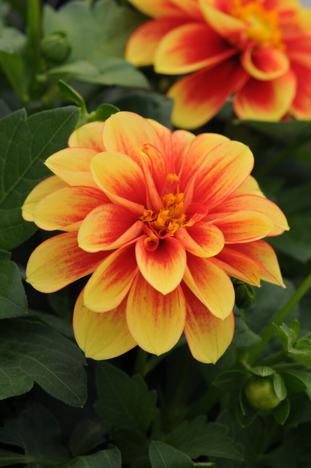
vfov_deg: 13.1
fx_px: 2046
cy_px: 234
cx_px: 156
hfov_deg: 8.7
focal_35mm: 158
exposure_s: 1/80
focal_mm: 105
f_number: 11
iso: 200
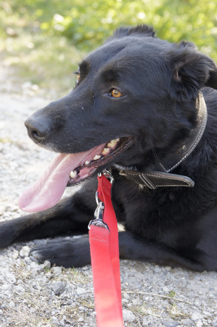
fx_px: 688
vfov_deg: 26.7
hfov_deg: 17.9
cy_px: 163
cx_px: 107
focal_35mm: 76
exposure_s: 1/125
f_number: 4
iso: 200
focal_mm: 50
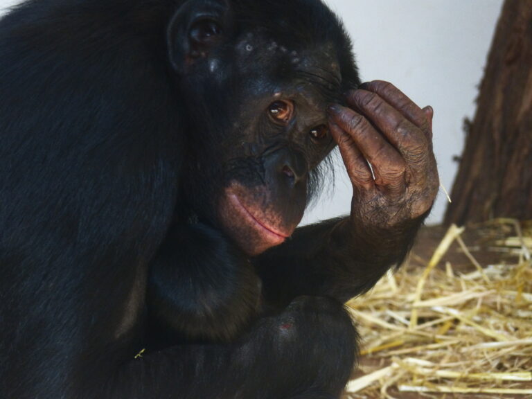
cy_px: 200
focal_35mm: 522
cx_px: 266
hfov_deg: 3.8
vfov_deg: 2.8
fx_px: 8022
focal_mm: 94
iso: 400
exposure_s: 1/30
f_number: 4.7
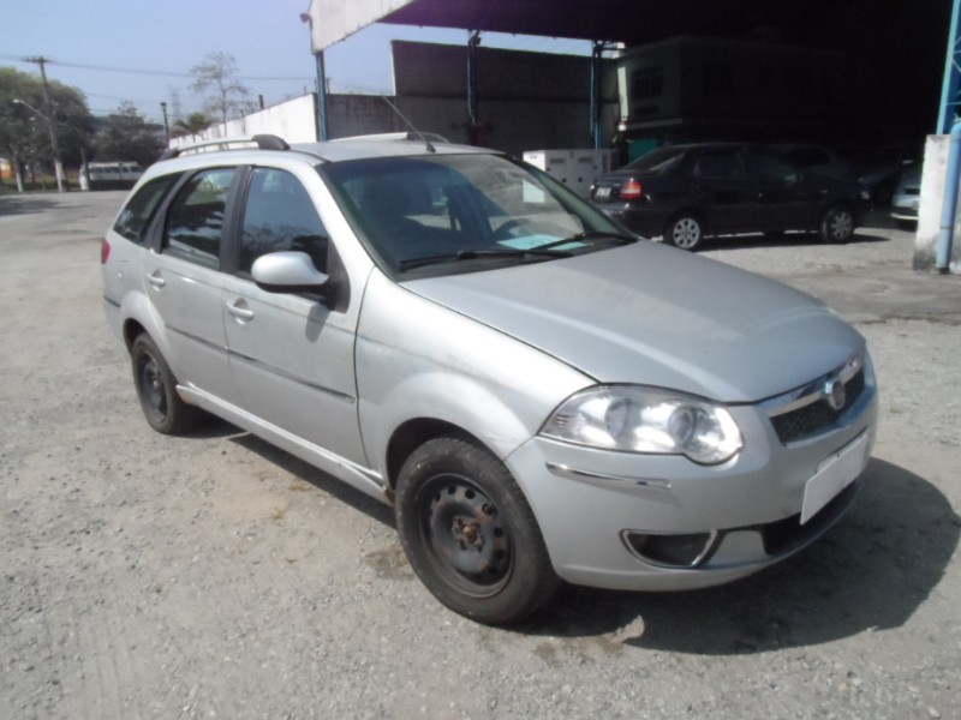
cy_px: 360
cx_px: 480
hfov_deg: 71.6
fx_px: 666
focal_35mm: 24
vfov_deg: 56.8
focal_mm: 4
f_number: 7.2
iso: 800
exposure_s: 1/2000
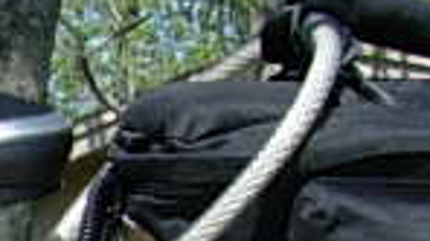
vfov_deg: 4.0
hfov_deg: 7.0
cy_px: 941
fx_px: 3270
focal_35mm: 287
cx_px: -660
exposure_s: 1/418
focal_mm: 7.8
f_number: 4.8
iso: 64
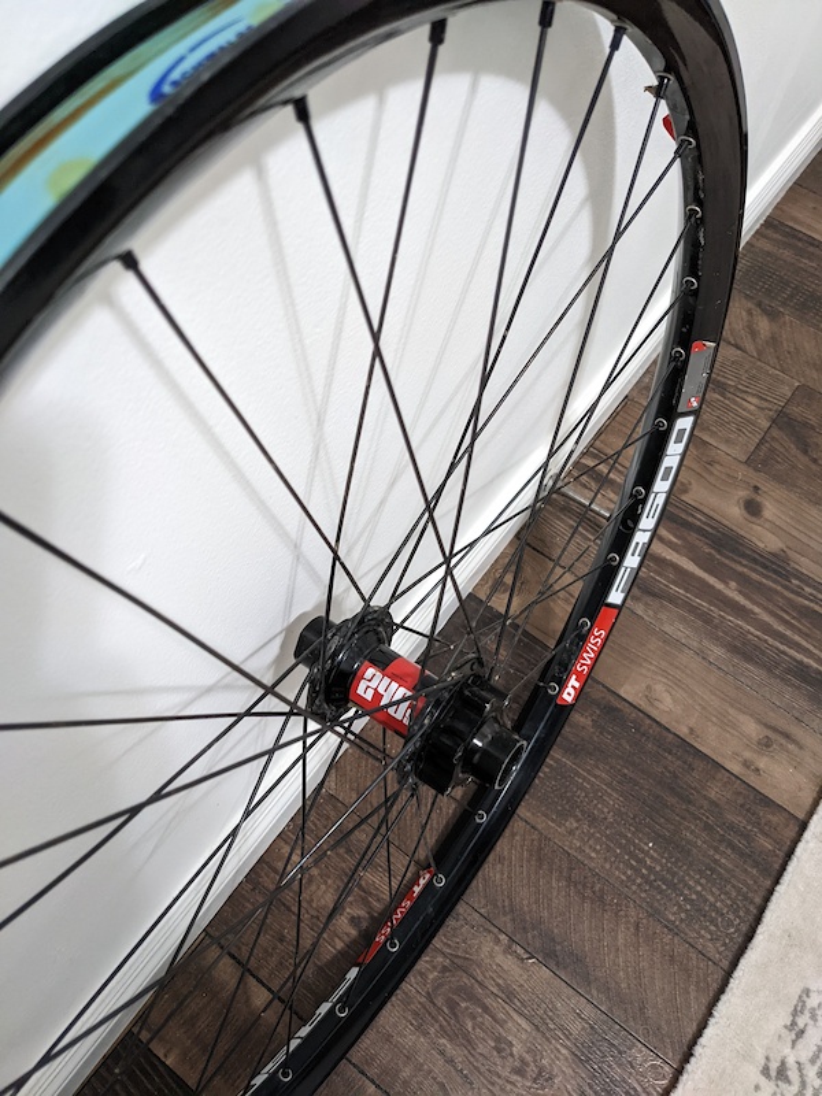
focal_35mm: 27
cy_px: 548
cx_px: 411
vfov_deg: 65.3
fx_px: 855
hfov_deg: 51.4
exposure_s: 1/24
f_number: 1.73
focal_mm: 4.38
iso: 401
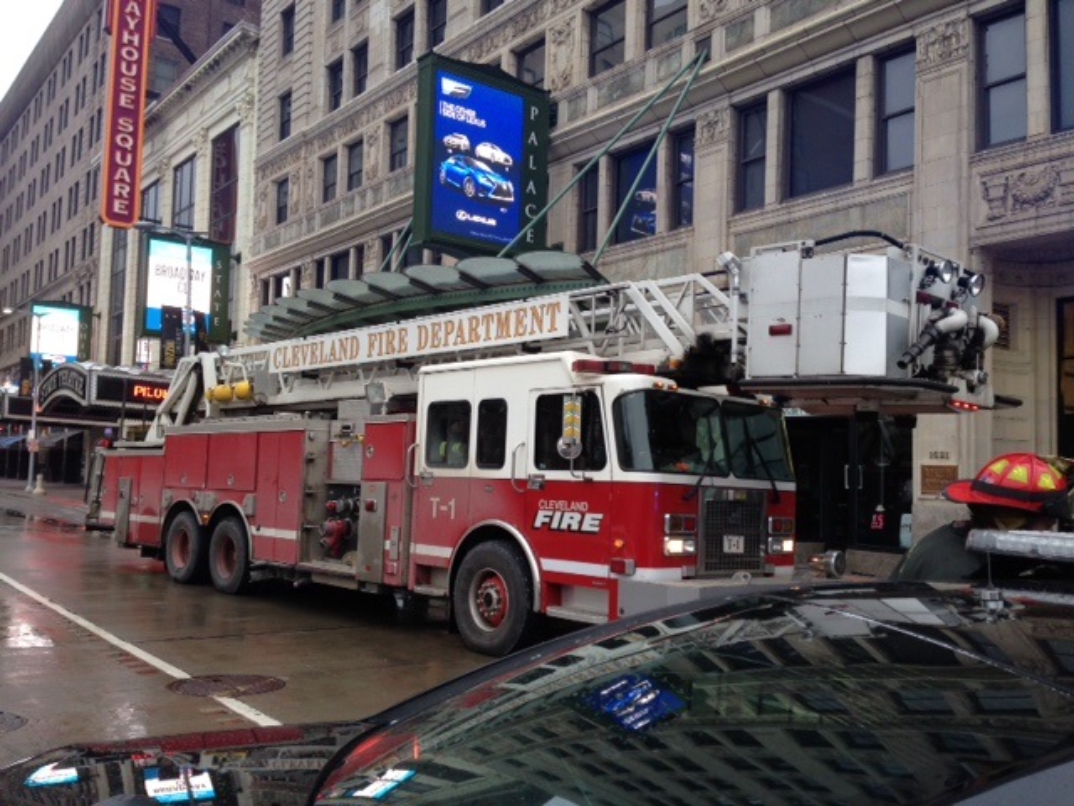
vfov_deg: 42.9
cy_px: 403
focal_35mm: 33
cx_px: 537
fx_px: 1024
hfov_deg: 55.4
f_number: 2.4
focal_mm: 4.12
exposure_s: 1/120
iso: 64
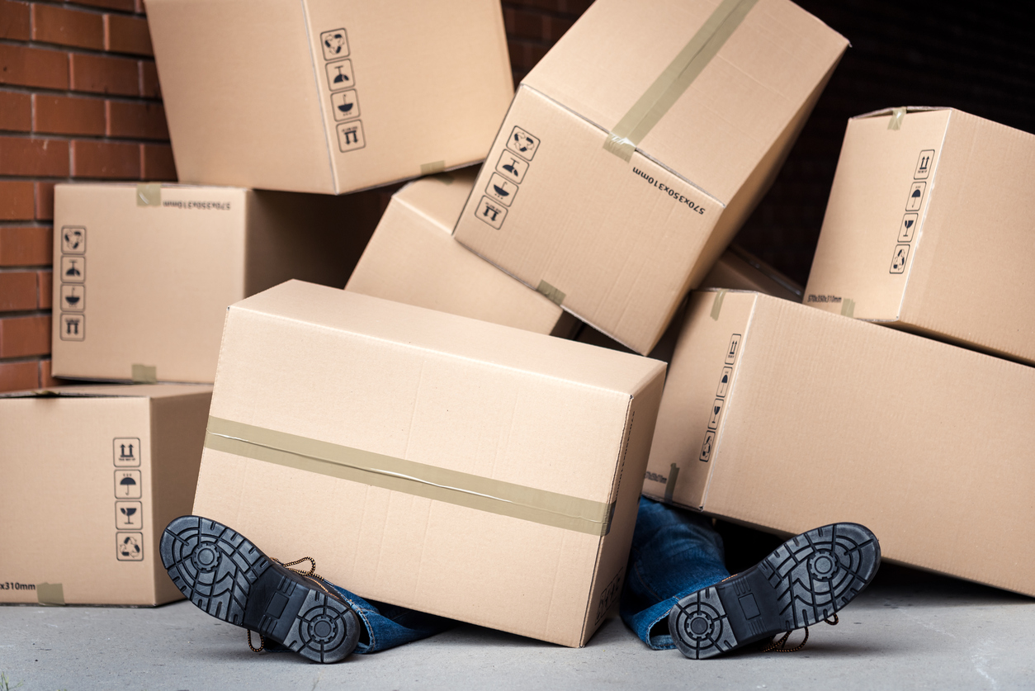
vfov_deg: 15.2
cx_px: 518
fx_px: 2588
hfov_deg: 22.6
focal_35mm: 90
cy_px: 346
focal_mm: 90
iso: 320
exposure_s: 1/320
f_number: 3.2
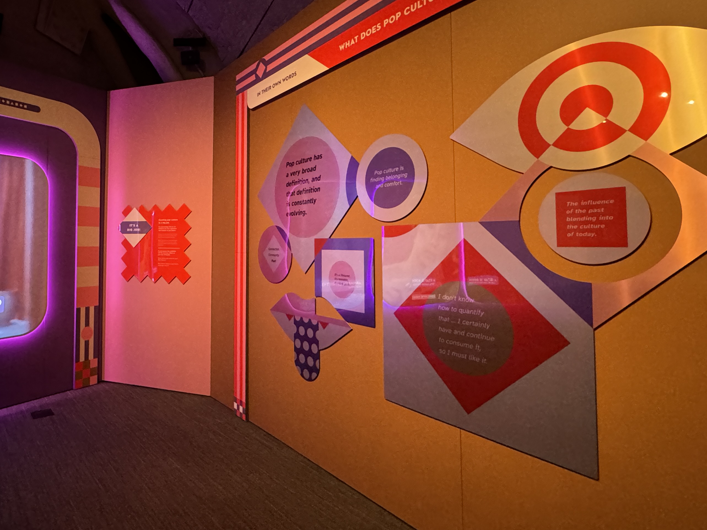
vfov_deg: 60.9
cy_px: 231
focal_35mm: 22
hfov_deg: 73.0
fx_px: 449
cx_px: 212
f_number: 2.2
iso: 1250
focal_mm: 2.22
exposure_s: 1/60
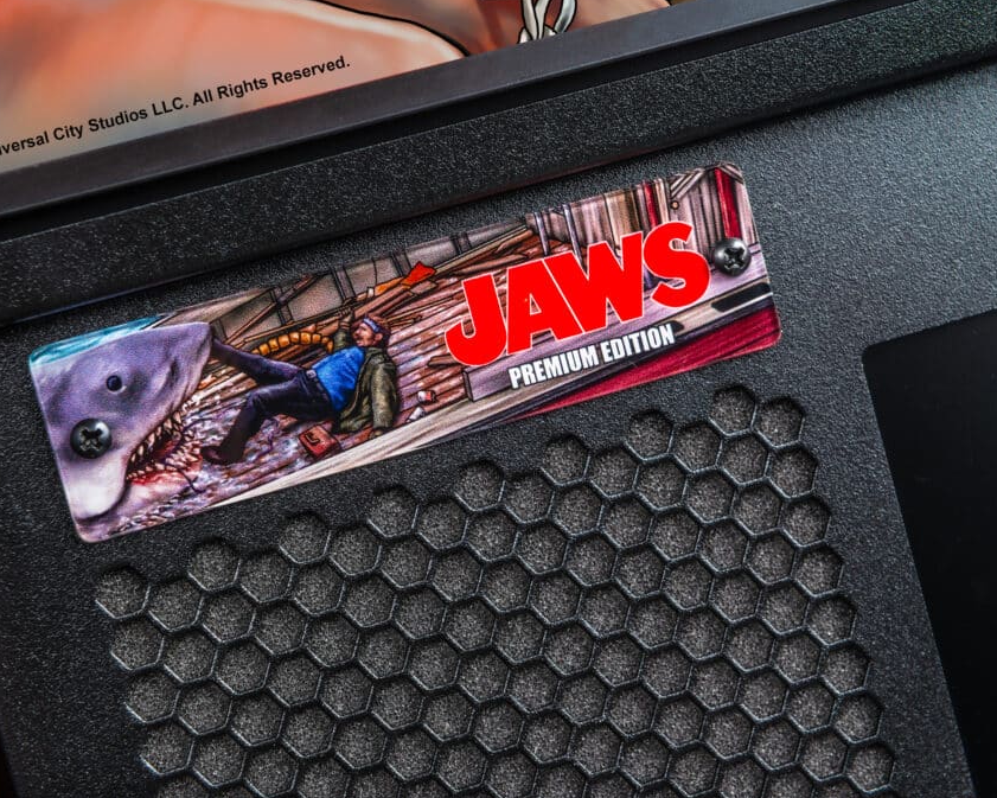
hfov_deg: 23.8
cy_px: 399
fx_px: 2361
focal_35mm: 80
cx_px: 487
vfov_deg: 19.2
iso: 200
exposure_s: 1/125
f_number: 13
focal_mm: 70
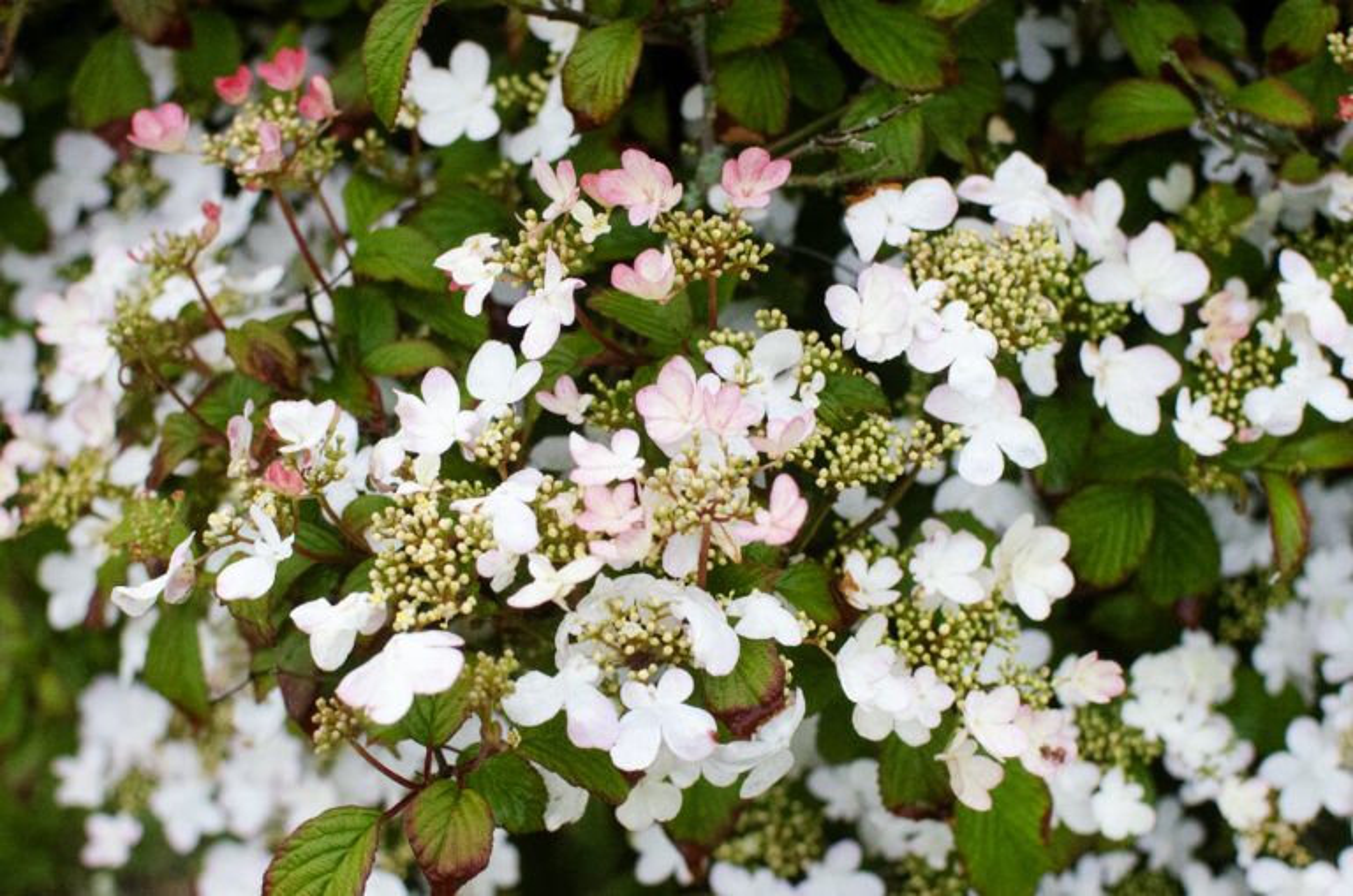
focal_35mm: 52
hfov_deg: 37.9
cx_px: 676
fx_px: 1969
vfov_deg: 25.7
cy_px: 448
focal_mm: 35
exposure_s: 1/8000
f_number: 3.5
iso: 3200
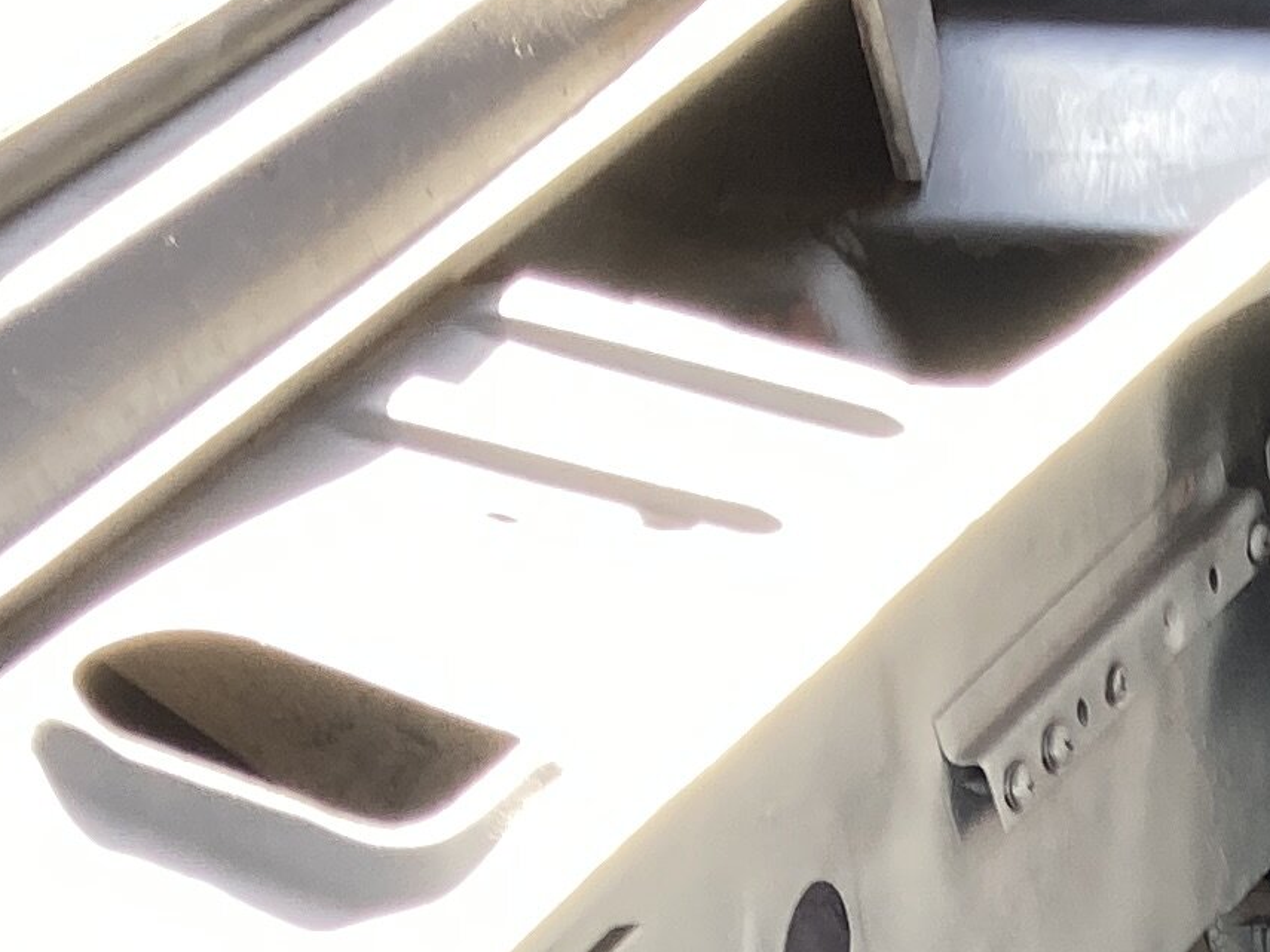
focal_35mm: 132
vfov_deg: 10.3
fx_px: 4842
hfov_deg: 13.8
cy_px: 1974
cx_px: 2059
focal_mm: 3.99
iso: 25
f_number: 1.8
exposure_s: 1/121
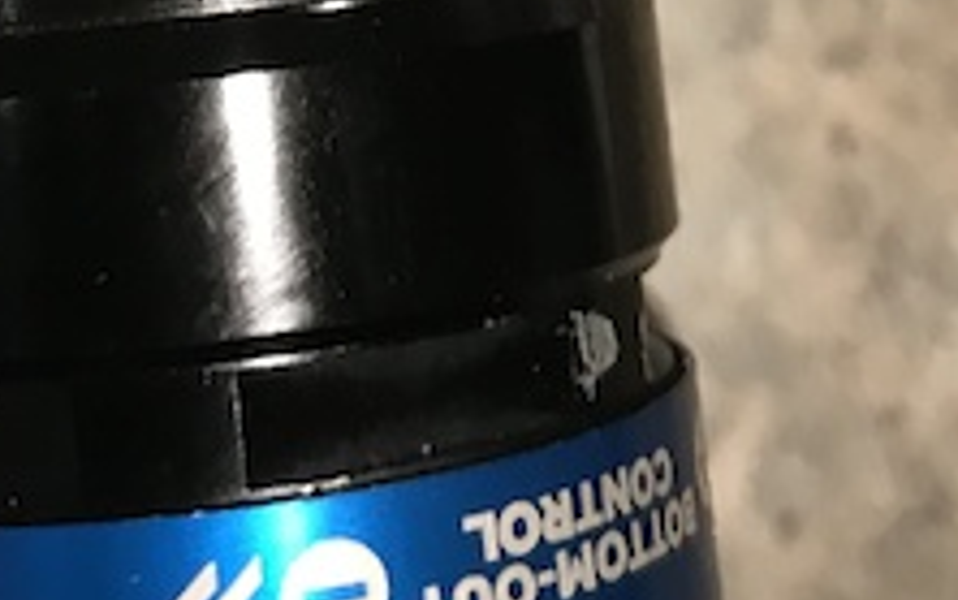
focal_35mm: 107
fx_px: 2795
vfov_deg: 11.1
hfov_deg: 19.3
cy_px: -604
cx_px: 263
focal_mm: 3.99
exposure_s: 1/17
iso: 40
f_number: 1.8
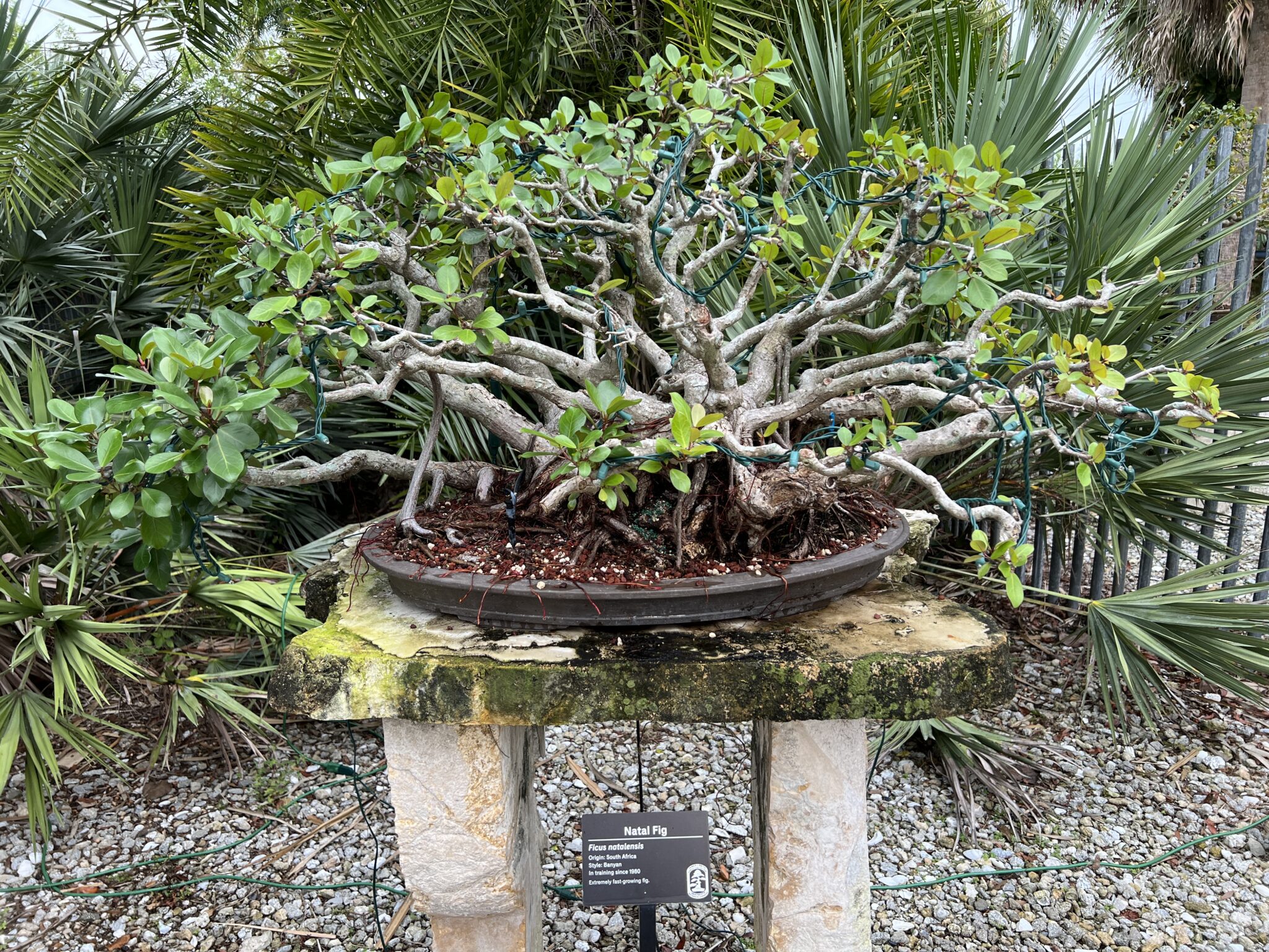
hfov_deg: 67.3
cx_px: 634
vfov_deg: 53.1
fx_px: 953
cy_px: 476
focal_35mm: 26
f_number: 1.5
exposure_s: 1/466
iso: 50
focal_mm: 5.7
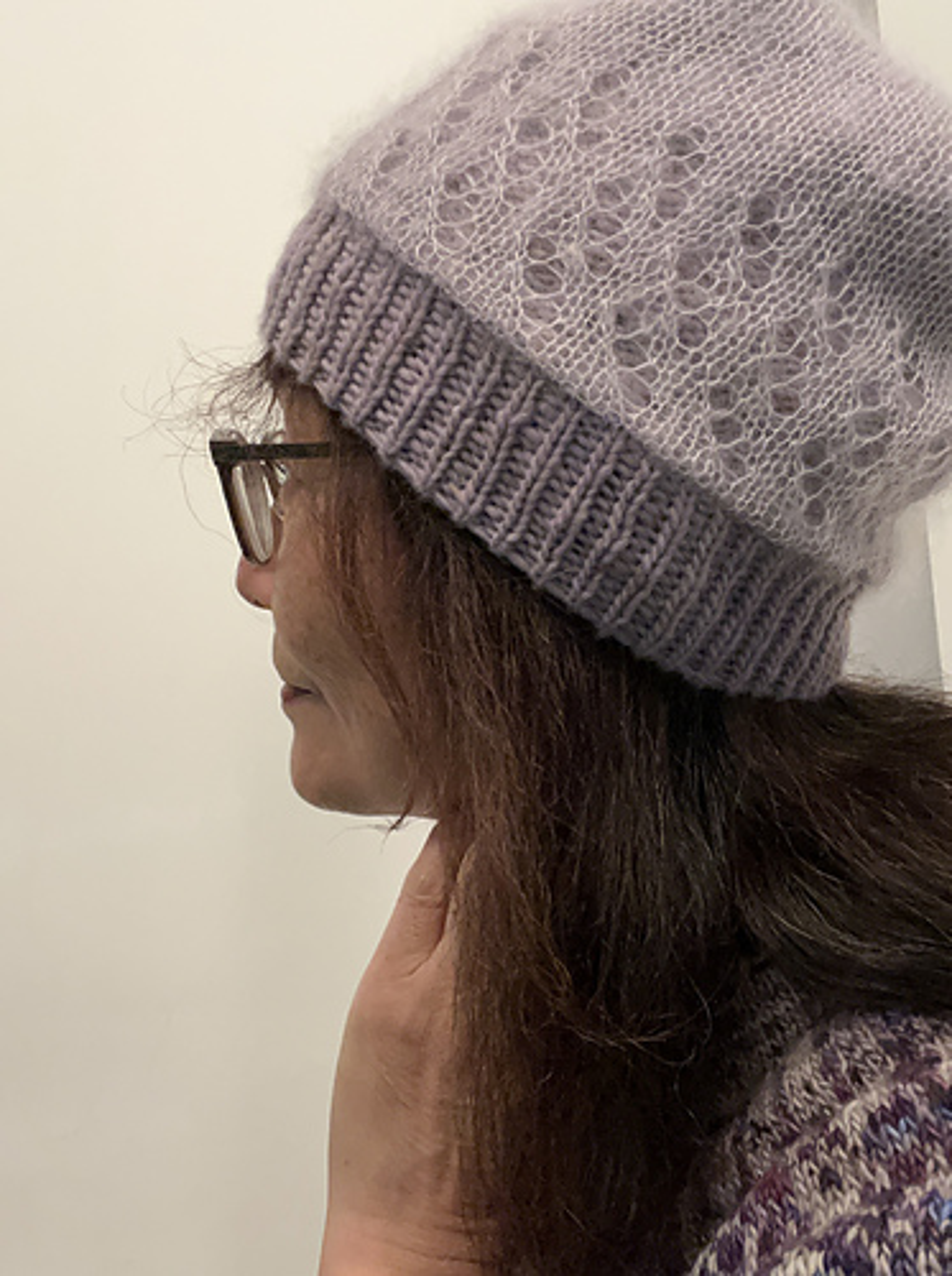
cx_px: 476
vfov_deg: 60.1
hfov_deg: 46.7
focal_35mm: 30
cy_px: 638
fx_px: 1104
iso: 500
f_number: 2.2
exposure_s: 1/25
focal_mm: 2.71
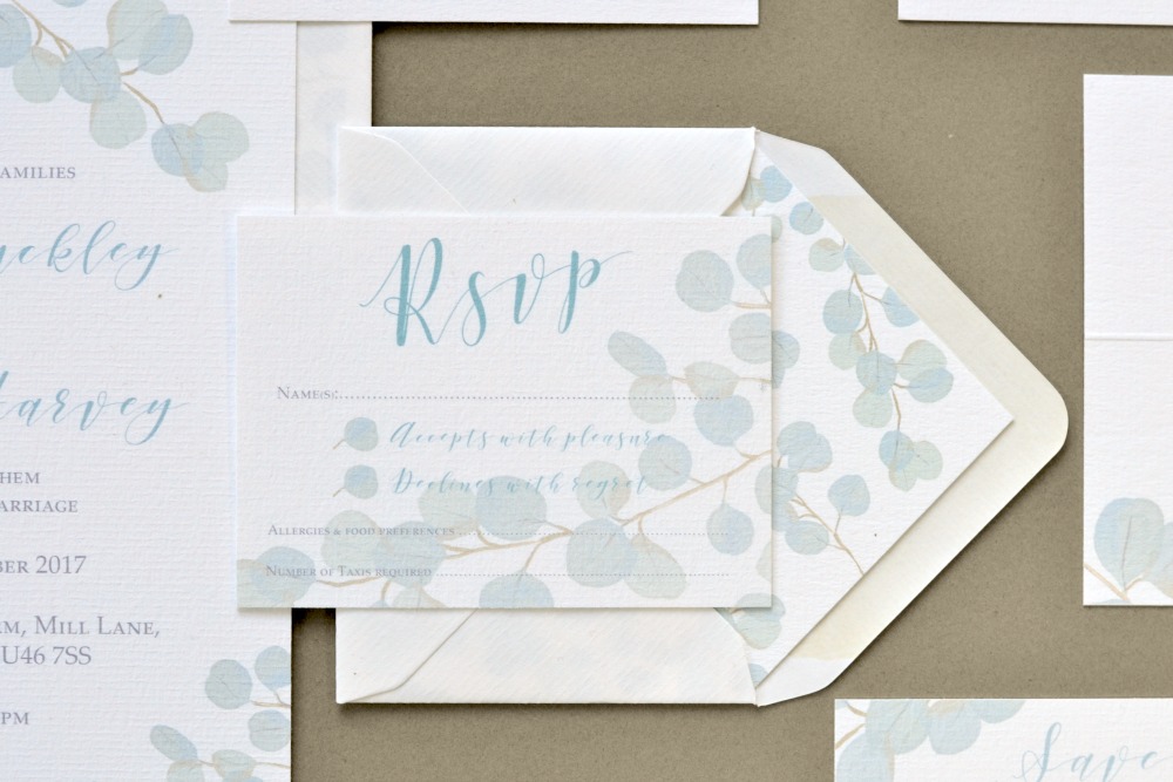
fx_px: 2444
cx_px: 586
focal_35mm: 75
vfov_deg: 18.2
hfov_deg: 27.0
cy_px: 391
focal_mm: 50
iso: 400
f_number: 5
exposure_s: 1/100
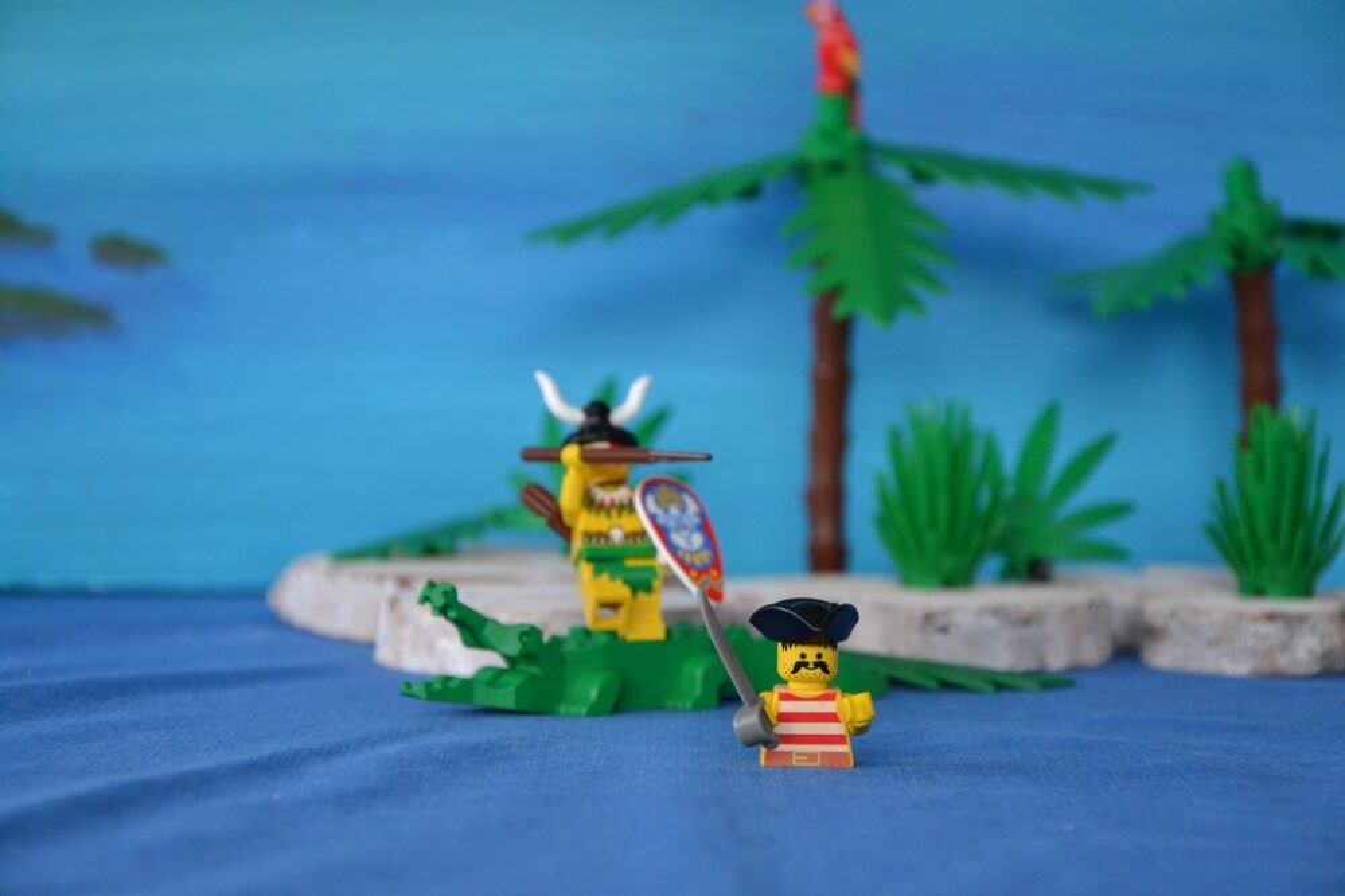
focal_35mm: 128
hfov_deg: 16.1
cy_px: 448
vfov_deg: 10.7
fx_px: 4762
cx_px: 672
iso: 800
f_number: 5.6
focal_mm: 85
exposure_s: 1/125
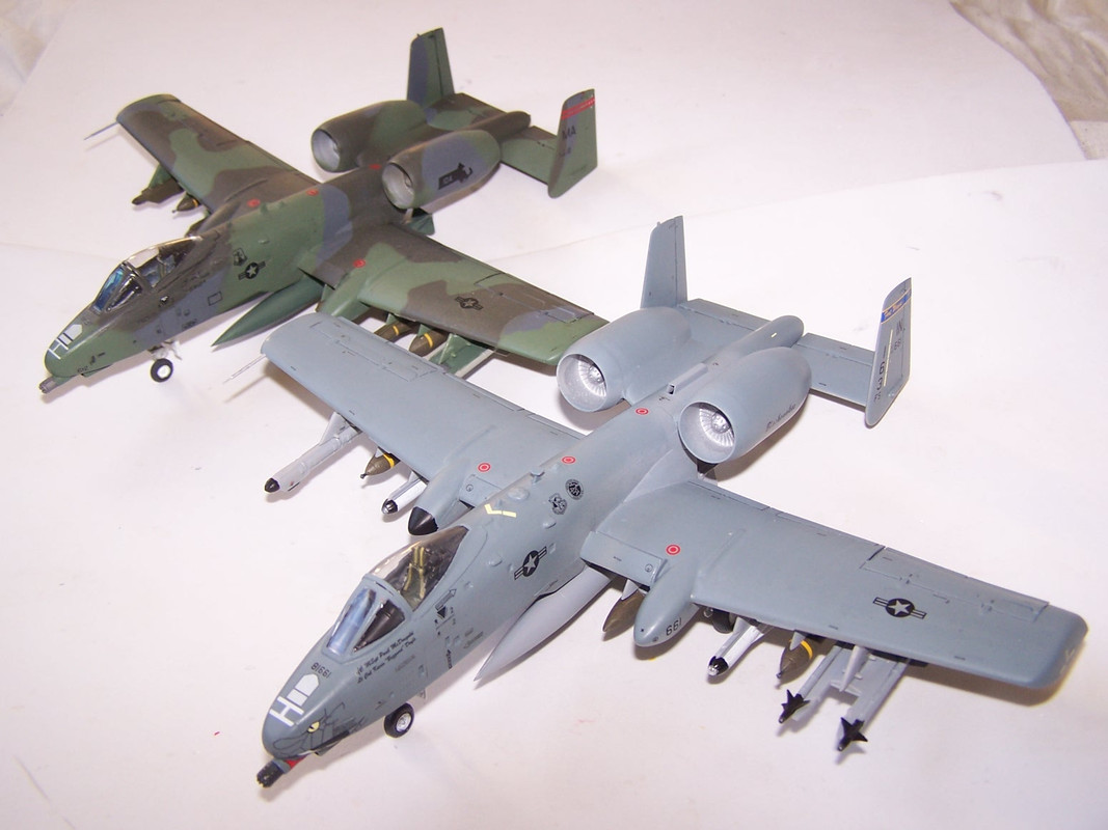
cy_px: 415
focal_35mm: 38
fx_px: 1216
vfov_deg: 37.7
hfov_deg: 49.0
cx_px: 554
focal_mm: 6.3
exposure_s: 1/60
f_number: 2.8
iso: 80
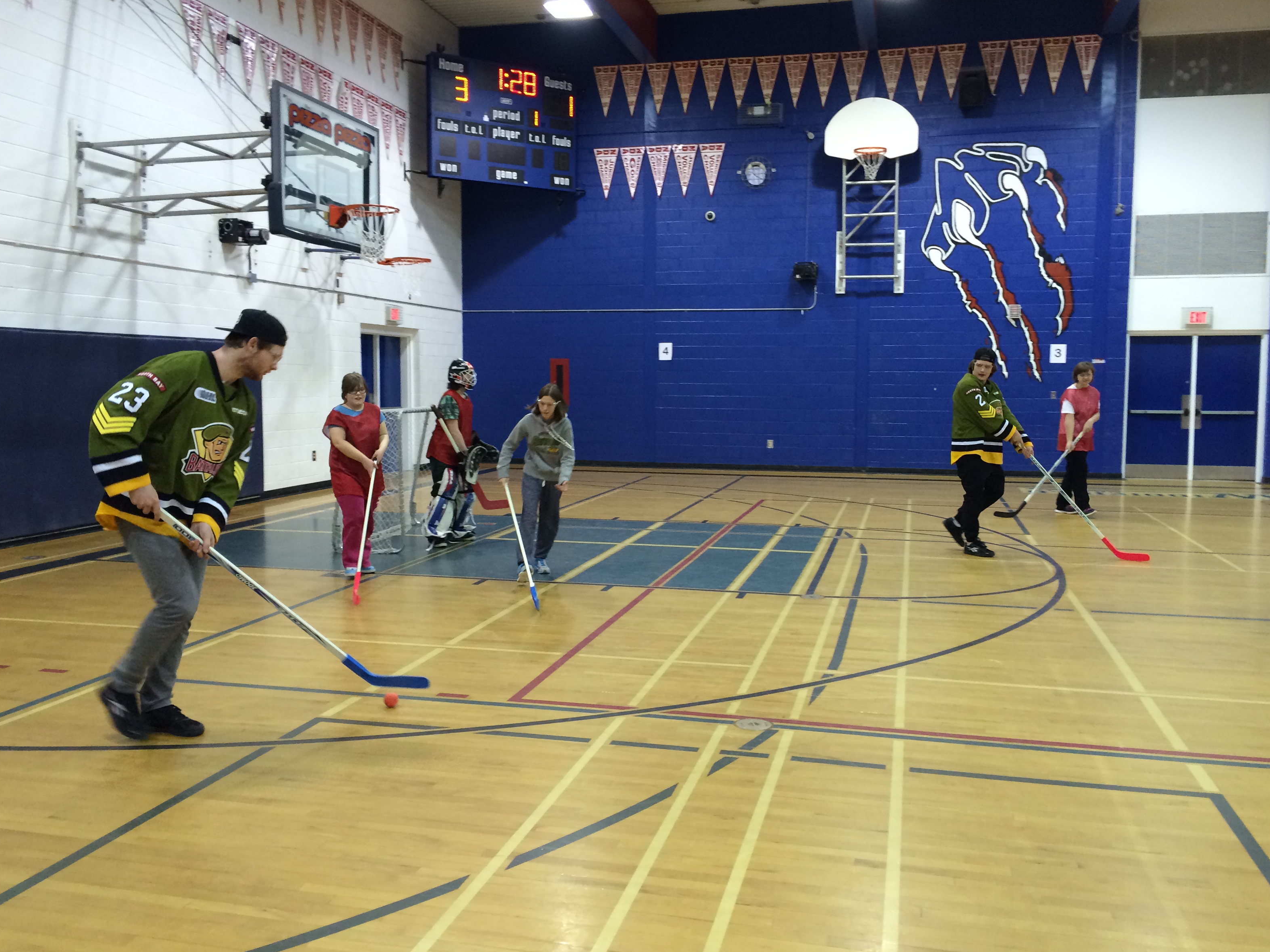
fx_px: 1101
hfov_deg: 60.0
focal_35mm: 30
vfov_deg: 46.8
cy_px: 466
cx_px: 638
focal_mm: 4.15
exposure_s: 1/30
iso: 125
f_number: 2.2
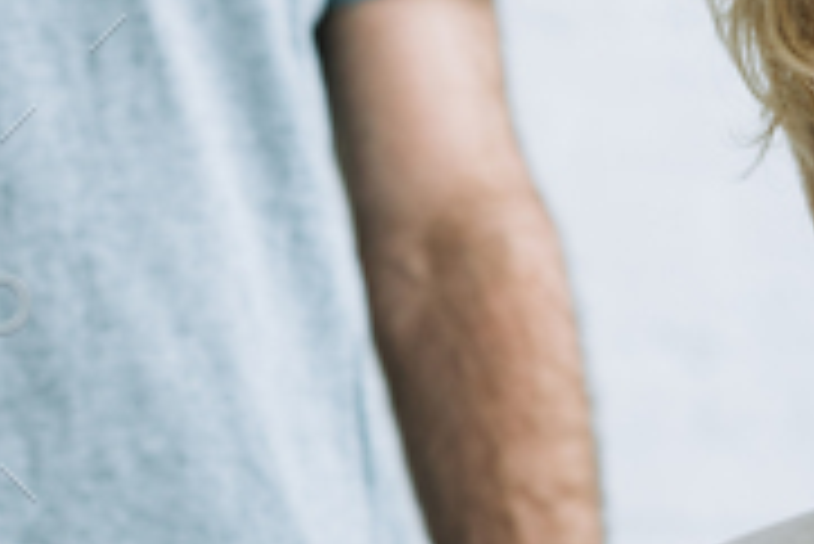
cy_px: 513
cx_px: 490
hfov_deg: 12.6
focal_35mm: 163
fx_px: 3688
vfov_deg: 8.4
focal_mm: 50
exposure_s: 1/160
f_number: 4
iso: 320
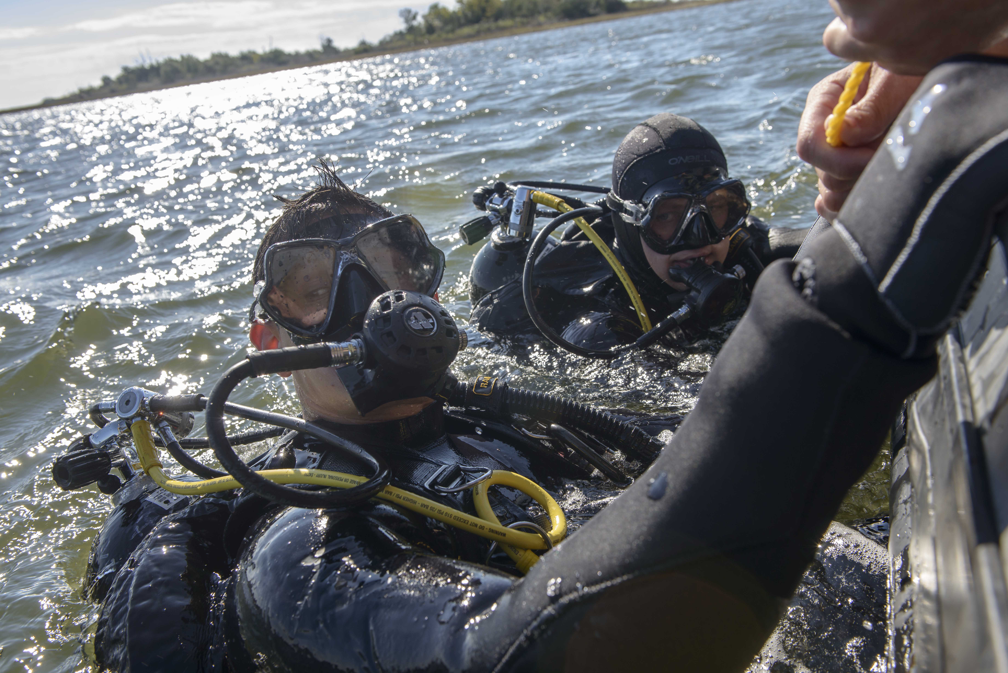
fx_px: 896
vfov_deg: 41.1
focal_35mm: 32
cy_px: 336
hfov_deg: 58.7
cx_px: 504
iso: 200
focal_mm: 32
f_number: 8
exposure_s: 1/250
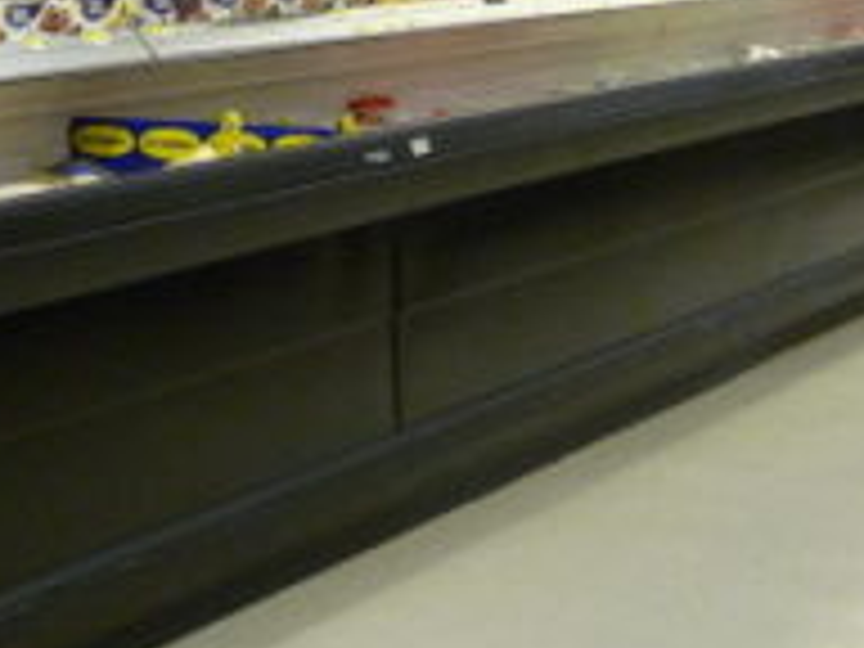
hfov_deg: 17.5
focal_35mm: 112
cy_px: -99
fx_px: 2795
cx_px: 666
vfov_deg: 12.9
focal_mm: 4.7
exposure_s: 1/30
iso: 250
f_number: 3.3
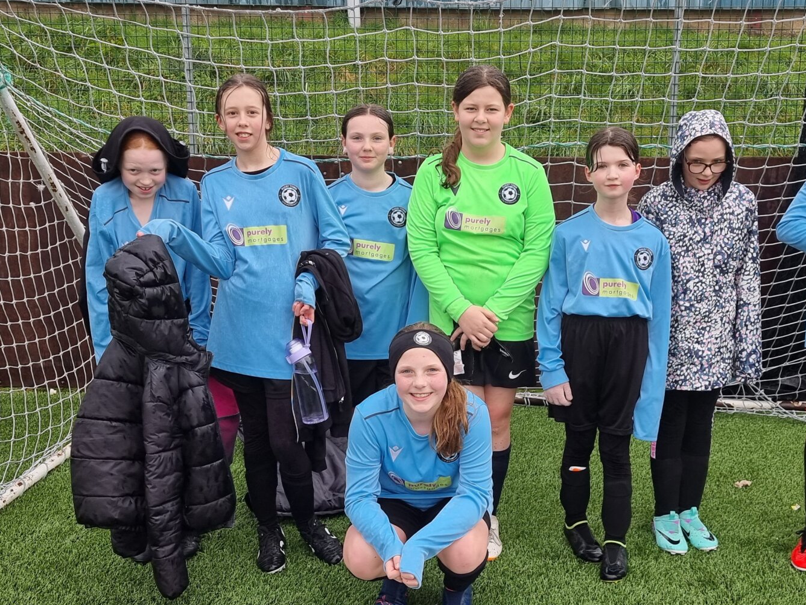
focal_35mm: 46
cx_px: 453
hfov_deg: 41.2
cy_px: 379
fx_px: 1071
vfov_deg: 31.4
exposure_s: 1/100
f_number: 1.8
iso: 50
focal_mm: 6.7
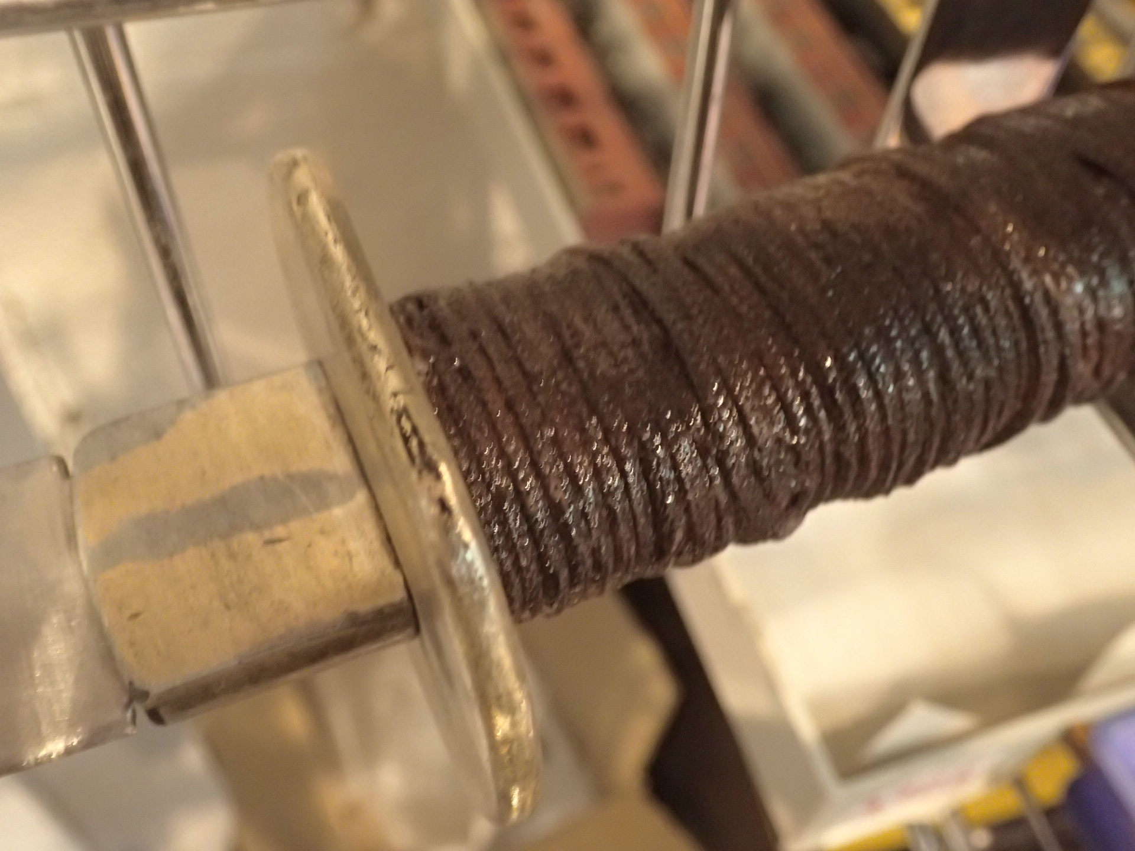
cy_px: 426
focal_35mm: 35
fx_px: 1148
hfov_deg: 52.6
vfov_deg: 40.7
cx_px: 568
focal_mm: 6.42
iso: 800
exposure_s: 1/30
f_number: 2.6
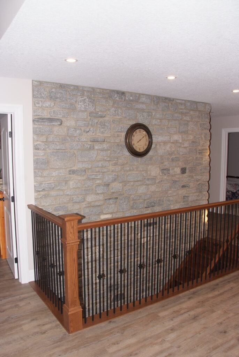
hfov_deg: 48.0
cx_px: 120
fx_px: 268
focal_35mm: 27
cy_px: 178
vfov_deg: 67.3
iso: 320
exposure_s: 1/60
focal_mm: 18
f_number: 5.6
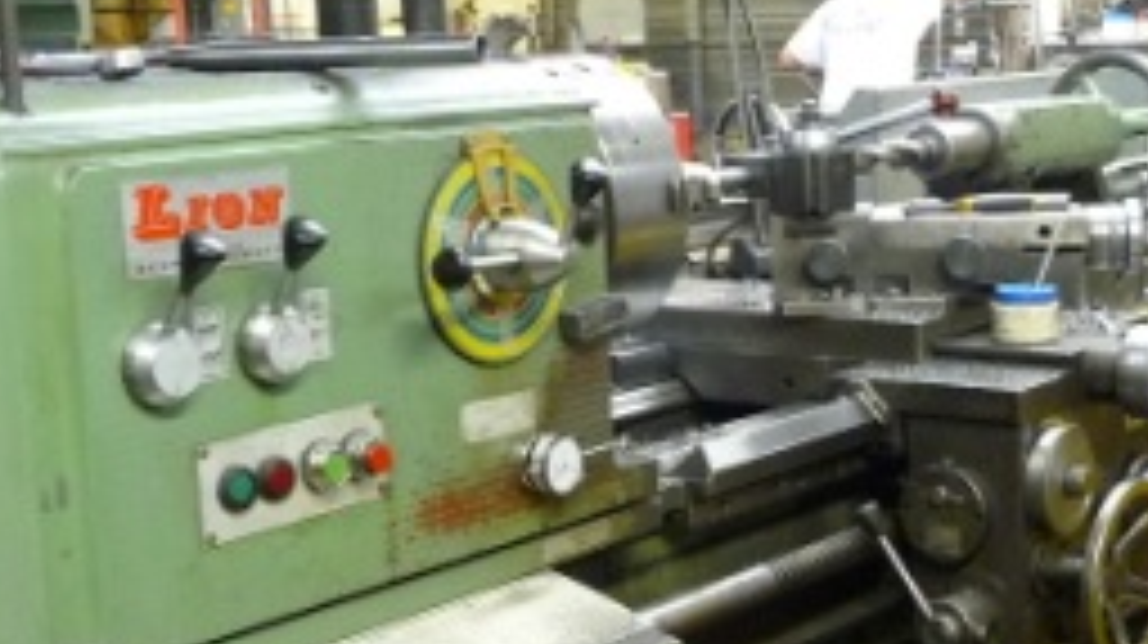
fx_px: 2099
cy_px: 419
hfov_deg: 30.1
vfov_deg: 17.4
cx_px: 846
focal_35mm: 69
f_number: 3.3
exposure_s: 1/8
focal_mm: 4.7
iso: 400
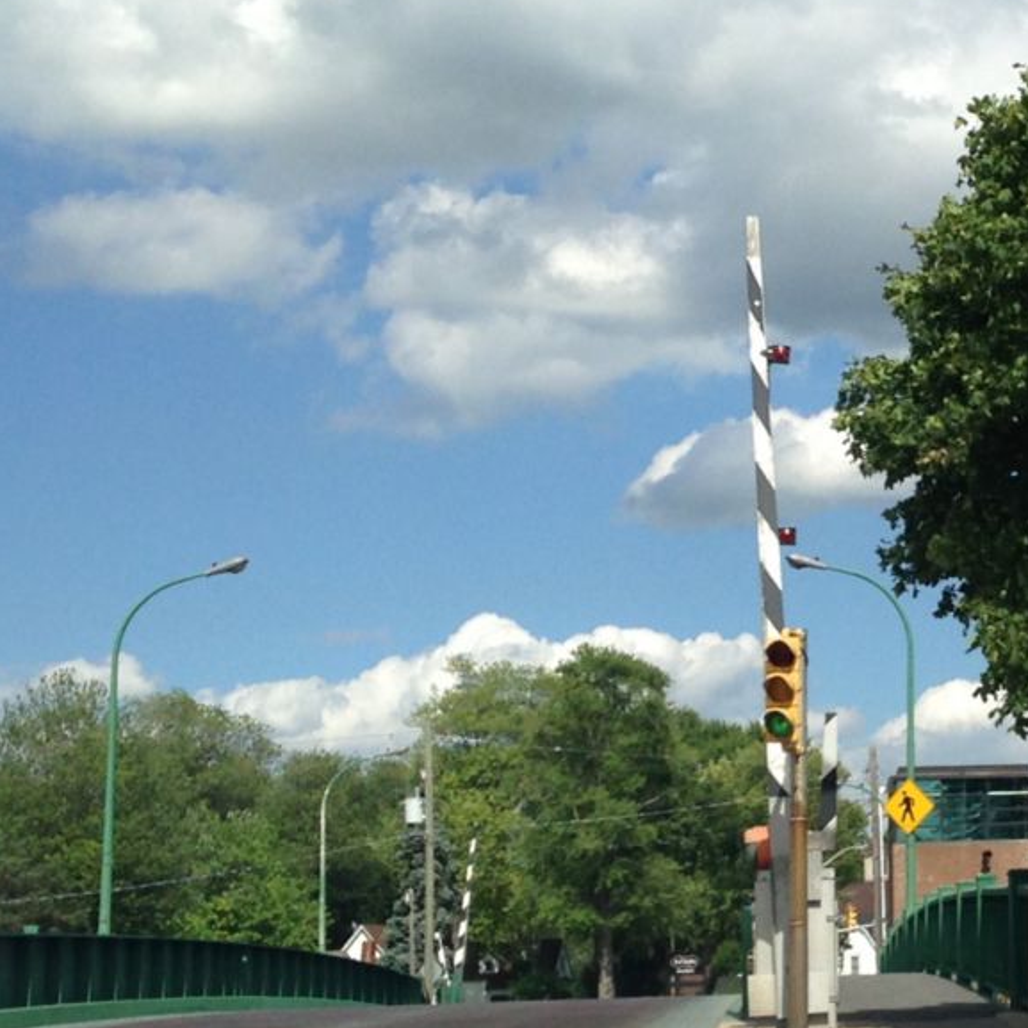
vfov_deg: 17.2
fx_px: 3393
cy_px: 685
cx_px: 1107
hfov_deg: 16.7
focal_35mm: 101
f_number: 2.4
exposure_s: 1/2463
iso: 50
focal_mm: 4.12
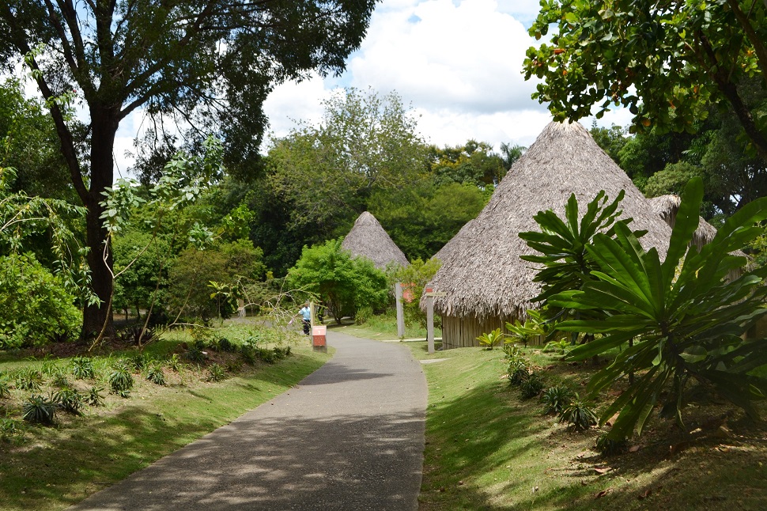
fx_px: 831
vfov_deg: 34.2
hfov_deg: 49.6
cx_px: 384
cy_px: 256
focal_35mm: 39
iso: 100
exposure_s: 1/200
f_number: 8
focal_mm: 26
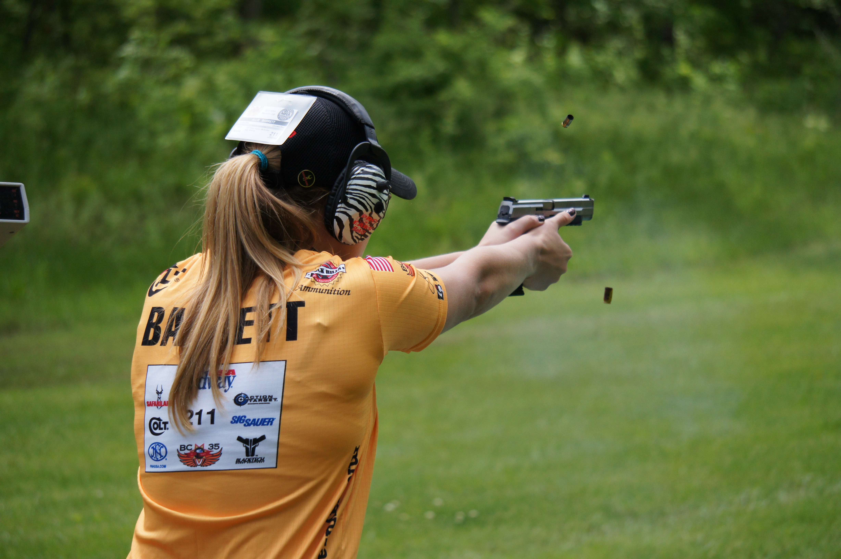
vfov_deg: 9.2
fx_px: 3465
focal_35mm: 148
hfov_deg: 13.8
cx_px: 420
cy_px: 280
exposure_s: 1/2000
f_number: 5.6
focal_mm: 99
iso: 800
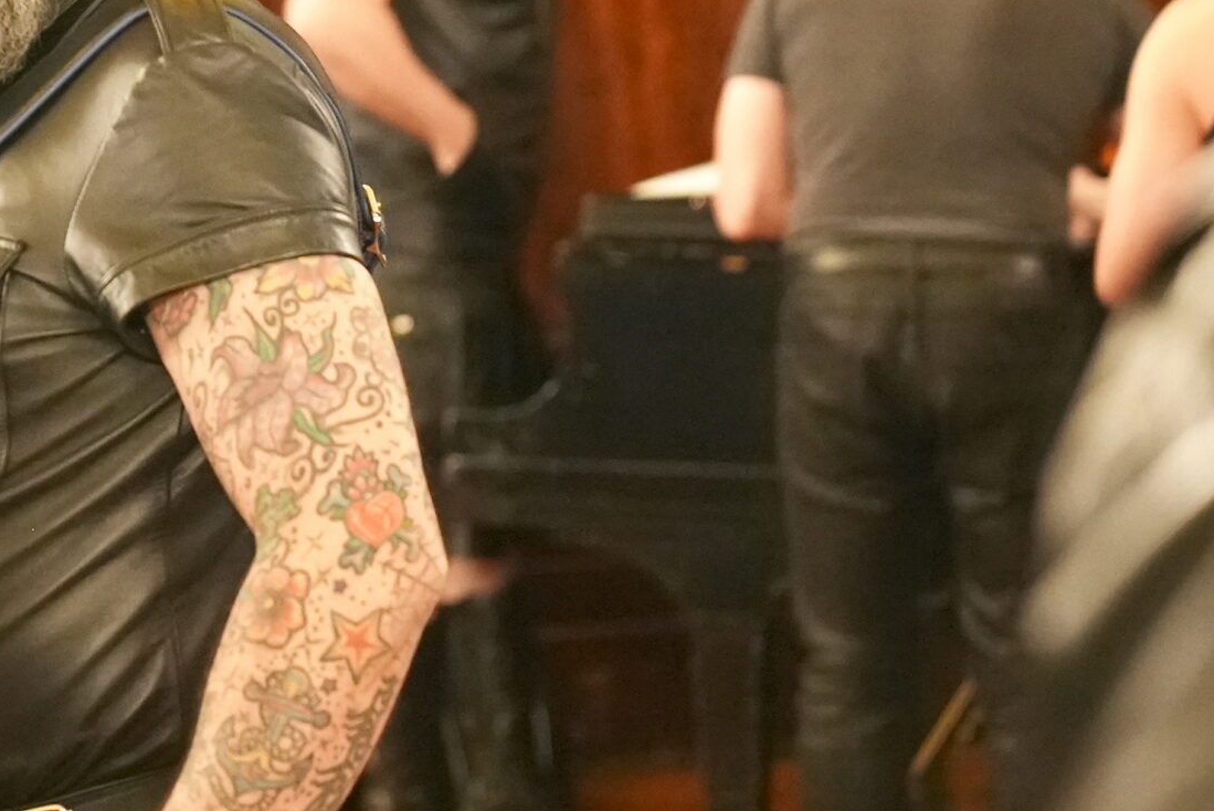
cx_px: -77
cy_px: 208
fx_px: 5499
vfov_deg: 8.4
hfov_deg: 12.4
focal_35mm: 163
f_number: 2.8
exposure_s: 1/160
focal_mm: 70
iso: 10000
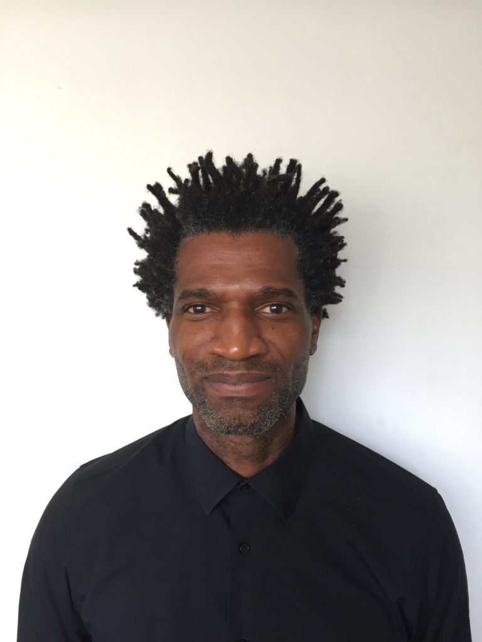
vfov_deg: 61.7
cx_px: 241
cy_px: 321
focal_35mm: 29
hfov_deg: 48.2
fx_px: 538
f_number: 2.2
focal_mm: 4.15
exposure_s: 1/33
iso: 64
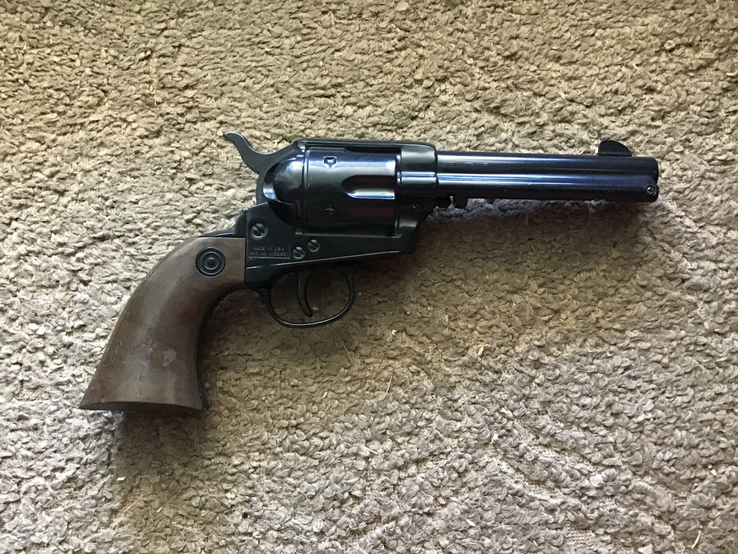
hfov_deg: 58.4
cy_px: 277
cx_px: 369
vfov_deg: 45.4
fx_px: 661
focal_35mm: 31
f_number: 2.4
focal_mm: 3.3
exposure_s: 1/15
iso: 250
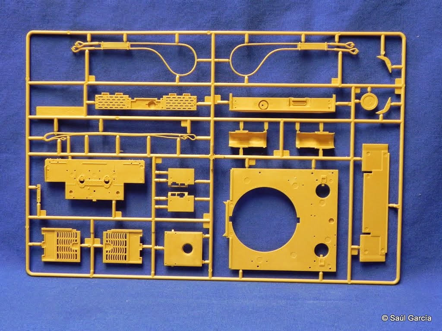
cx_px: 221
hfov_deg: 36.8
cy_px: 166
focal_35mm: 52
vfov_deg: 28.0
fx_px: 664
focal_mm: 9.2
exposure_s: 1/27.2
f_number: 3.5
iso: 400
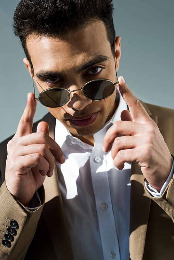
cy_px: 130
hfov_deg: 27.0
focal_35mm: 50
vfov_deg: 39.6
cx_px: 87
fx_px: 362
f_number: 5.6
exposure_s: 1/400
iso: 100
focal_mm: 50
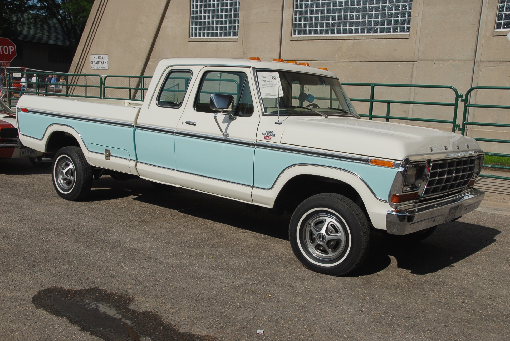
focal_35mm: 39
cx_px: 255
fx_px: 553
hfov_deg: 49.5
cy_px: 170
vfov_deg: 34.3
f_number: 11
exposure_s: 1/500
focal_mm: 26
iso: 100
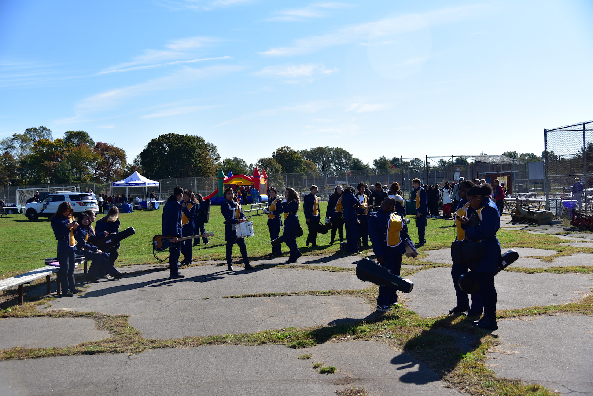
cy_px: 198
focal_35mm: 38
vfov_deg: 35.1
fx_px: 626
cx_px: 296
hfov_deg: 50.7
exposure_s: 1/800
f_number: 4
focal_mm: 38
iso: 100
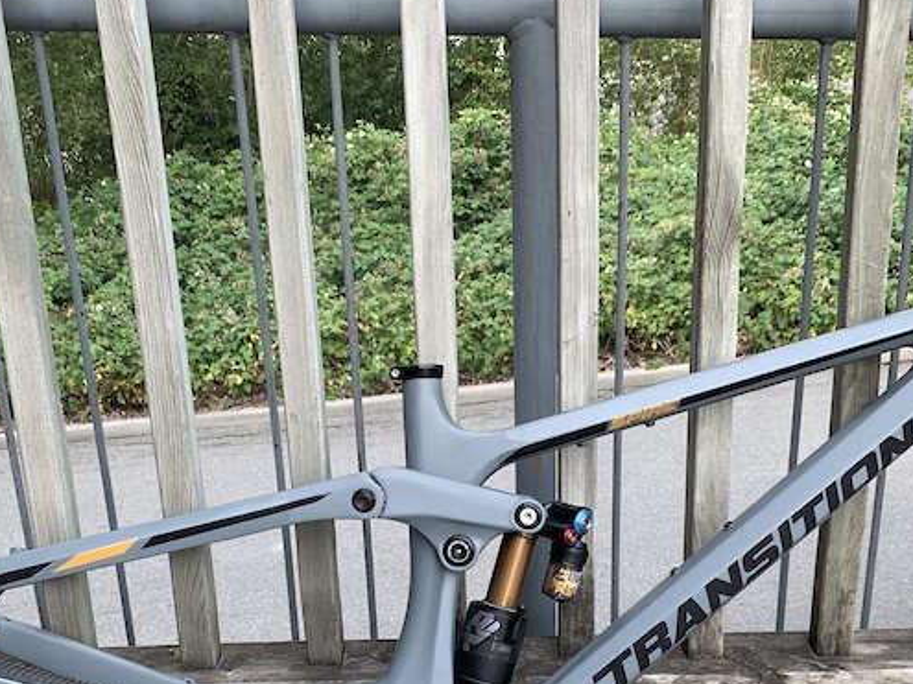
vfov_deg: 33.4
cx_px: 450
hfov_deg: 44.8
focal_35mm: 42
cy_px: 540
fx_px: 1107
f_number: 1.8
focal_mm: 4.25
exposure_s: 1/129
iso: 25
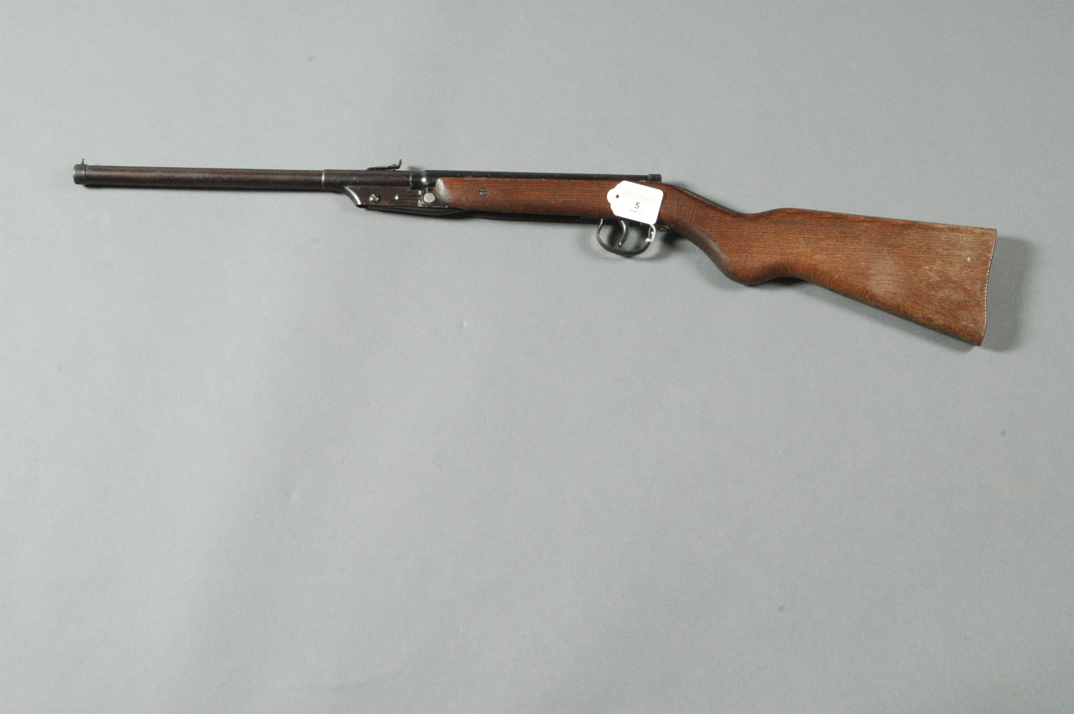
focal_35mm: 72
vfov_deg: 18.9
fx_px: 2146
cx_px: 537
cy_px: 357
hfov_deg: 28.1
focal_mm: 48
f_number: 18
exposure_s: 1/125
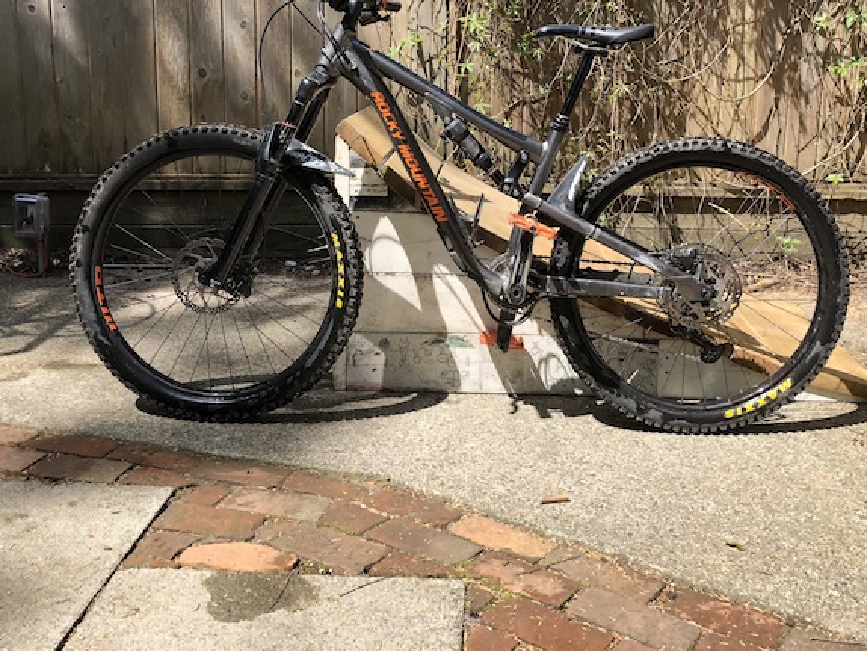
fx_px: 977
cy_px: 213
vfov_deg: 36.4
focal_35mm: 39
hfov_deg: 47.8
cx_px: 461
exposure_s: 1/245
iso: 20
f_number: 1.8
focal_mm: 4
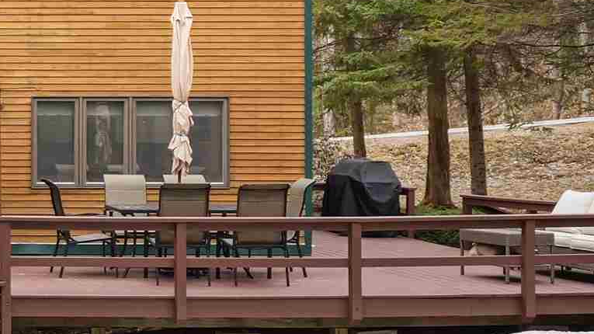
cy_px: 126
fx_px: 1102
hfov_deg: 25.5
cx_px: -200
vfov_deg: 17.2
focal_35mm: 70
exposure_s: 1/100
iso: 100
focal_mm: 8
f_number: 2.8
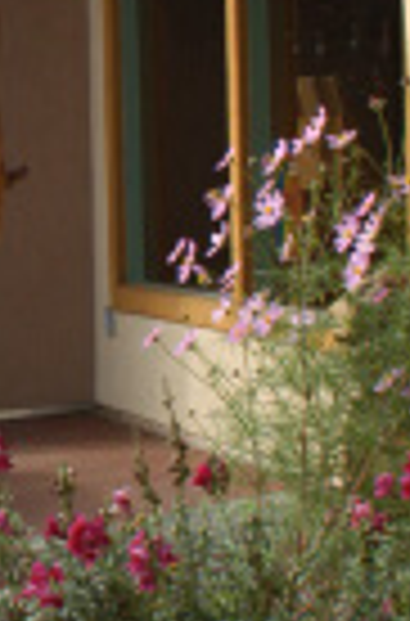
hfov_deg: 9.1
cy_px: 220
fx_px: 2513
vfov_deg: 14.1
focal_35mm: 146
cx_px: -189
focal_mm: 28
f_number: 10
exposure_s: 1/125
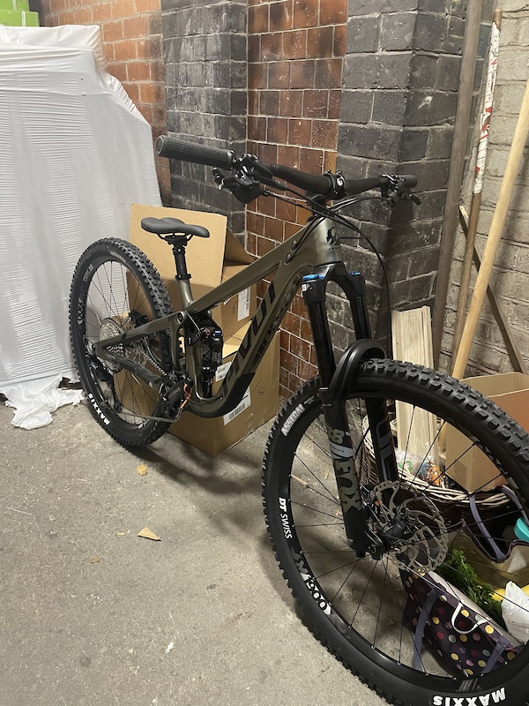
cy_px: 353
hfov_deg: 53.1
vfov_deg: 67.3
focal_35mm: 26
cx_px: 264
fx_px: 530
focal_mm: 4.2
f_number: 1.6
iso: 640
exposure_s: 1/33
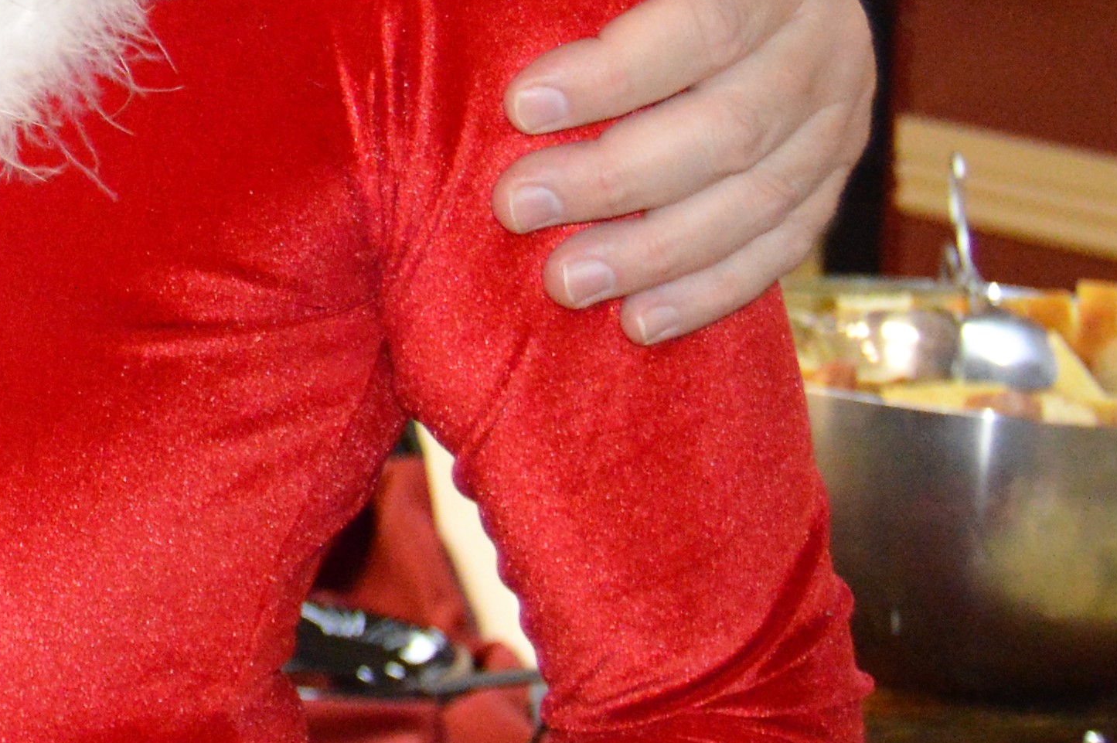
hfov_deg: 12.9
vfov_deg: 9.2
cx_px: -882
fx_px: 4464
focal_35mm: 144
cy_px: -402
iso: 1800
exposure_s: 1/60
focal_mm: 24
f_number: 3.8
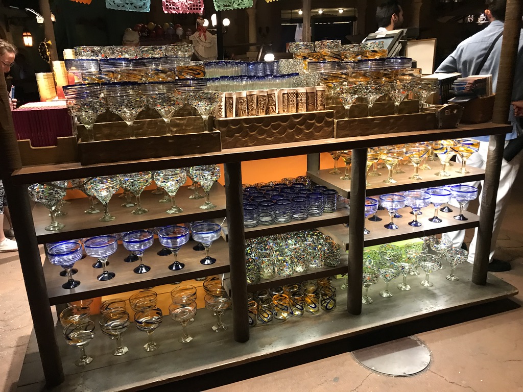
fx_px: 423
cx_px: 262
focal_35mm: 28
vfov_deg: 49.7
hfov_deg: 63.4
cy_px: 196
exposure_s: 1/14
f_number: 1.8
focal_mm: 3.99
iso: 100
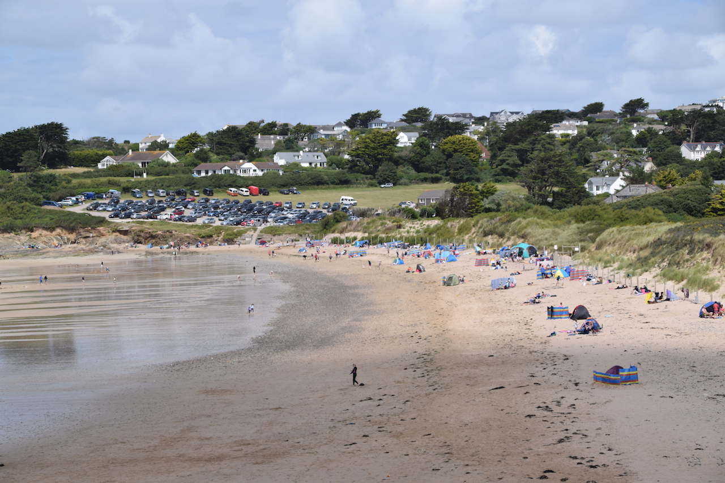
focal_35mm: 78
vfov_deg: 17.5
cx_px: 362
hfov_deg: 26.0
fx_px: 1571
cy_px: 242
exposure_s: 1/500
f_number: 6.3
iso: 100
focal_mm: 52
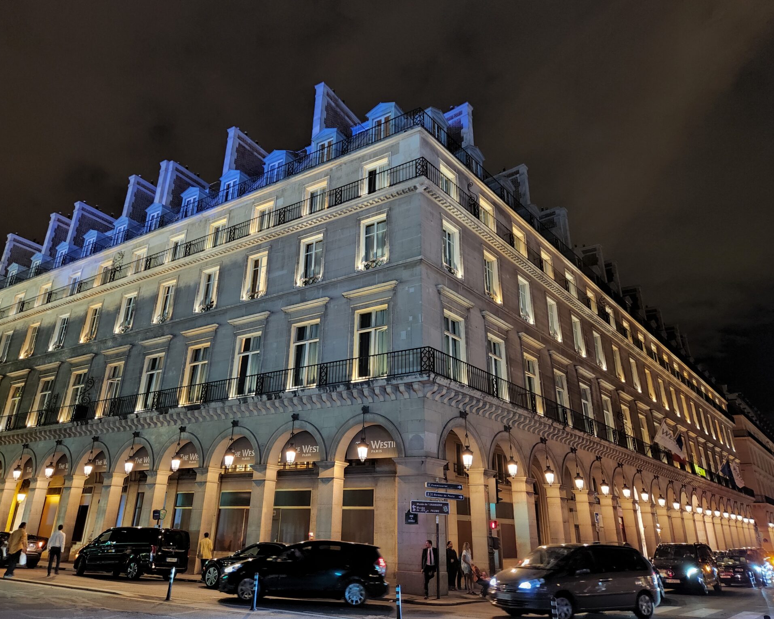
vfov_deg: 58.8
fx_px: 550
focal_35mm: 24
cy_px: 310
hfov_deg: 70.2
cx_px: 362
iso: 640
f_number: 1.8
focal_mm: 5.4
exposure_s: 1/25
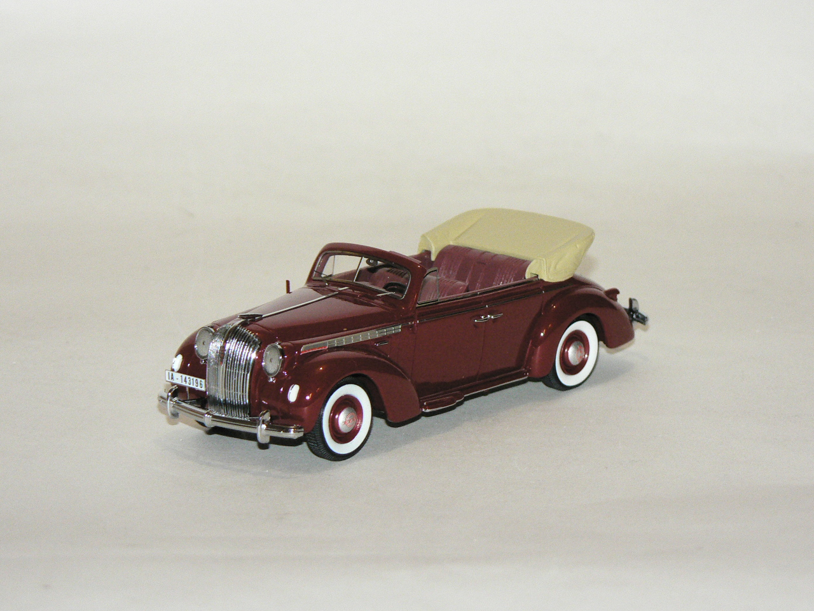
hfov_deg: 12.8
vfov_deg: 9.6
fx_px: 3621
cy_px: 306
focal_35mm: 154
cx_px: 407
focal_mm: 25.7
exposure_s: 1/60
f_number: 3.3
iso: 400
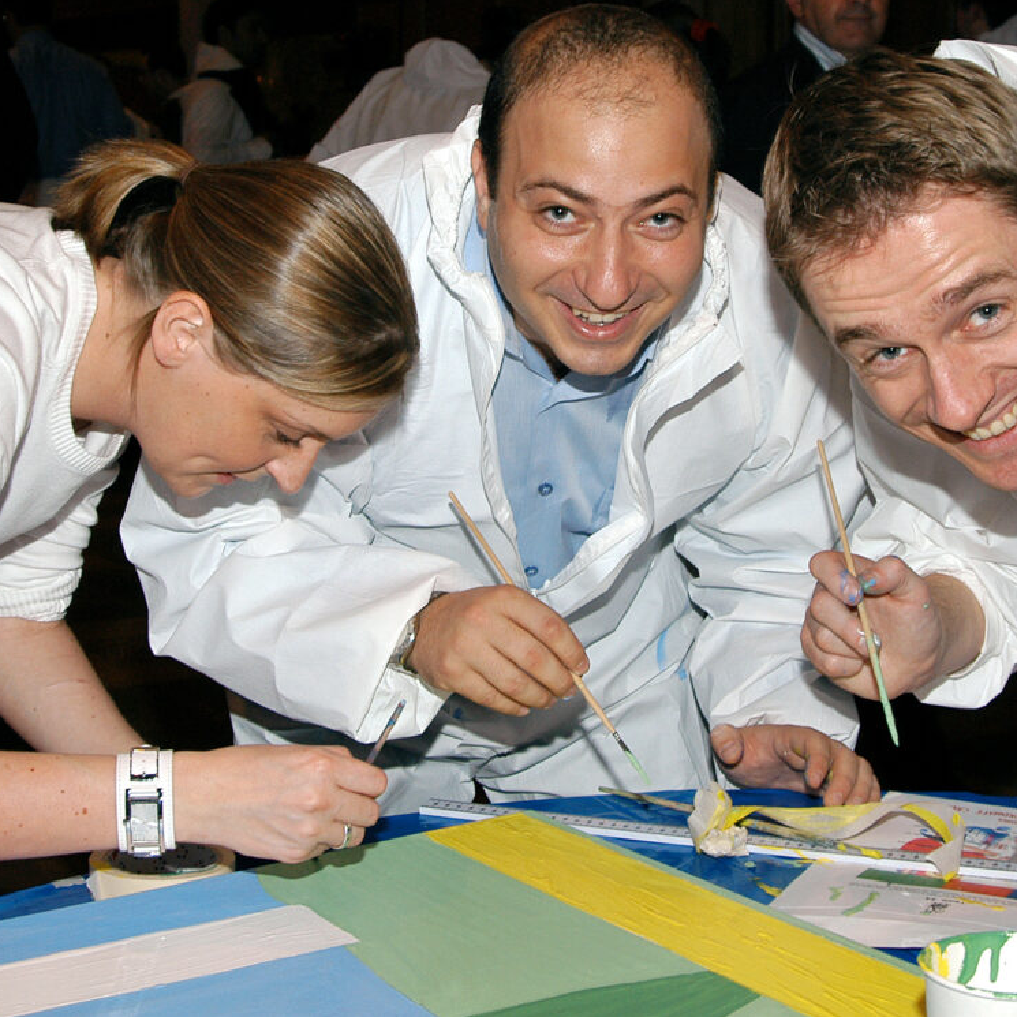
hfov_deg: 27.2
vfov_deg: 27.1
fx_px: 2094
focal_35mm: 63
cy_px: 323
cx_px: 603
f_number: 5.6
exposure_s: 1/50
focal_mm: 24
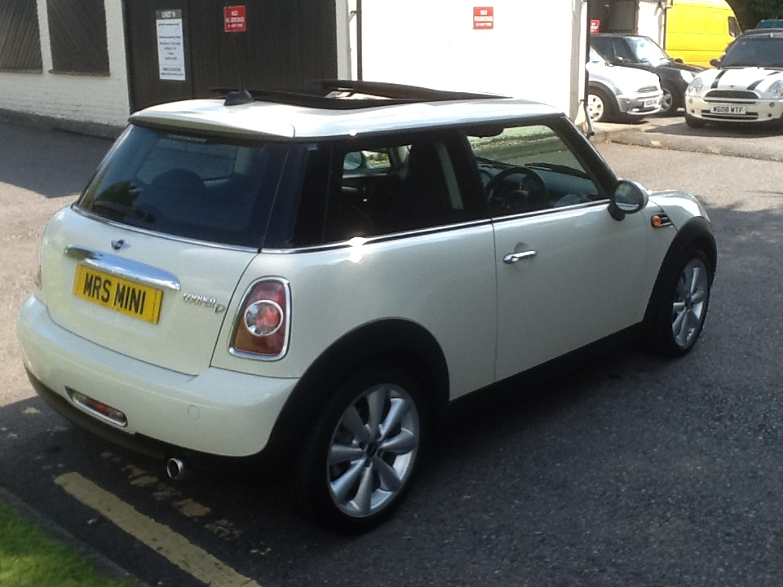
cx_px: 392
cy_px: 294
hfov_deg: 42.9
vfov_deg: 32.9
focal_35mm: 44
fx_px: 995
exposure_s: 1/524
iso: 40
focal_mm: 2.03
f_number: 2.4
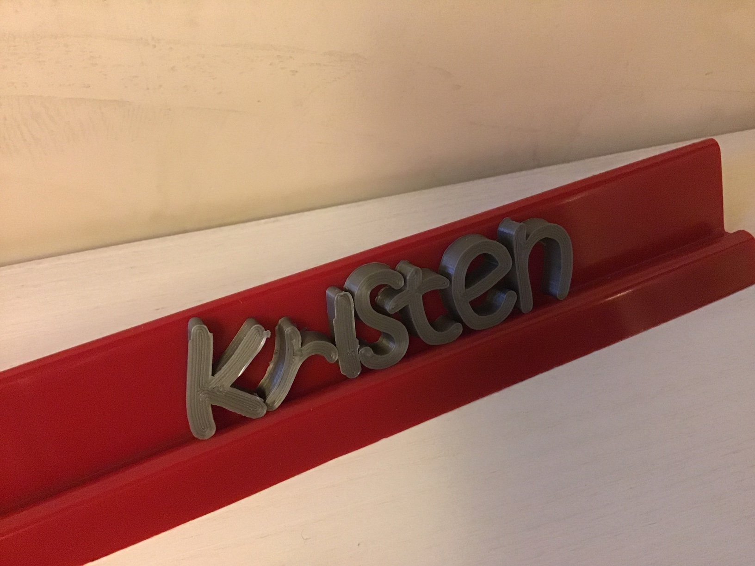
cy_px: 283
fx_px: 676
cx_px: 378
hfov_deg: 58.4
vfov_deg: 45.4
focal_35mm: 31
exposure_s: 1/17
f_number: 2.4
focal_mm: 3.3
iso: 400
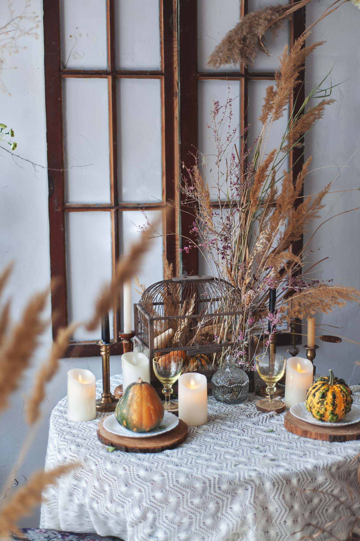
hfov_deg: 27.0
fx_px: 751
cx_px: 180
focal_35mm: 50
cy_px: 270
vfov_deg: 39.6
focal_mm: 50
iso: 280
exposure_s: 1/125
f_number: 2
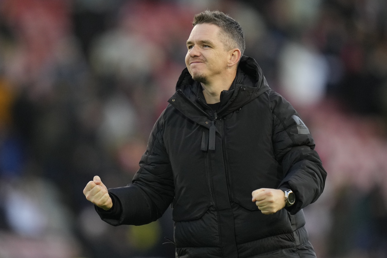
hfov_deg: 5.2
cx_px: 194
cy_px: 129
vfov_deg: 3.4
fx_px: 4299
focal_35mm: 400
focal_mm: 400
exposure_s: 1/1600
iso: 2000
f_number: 2.8
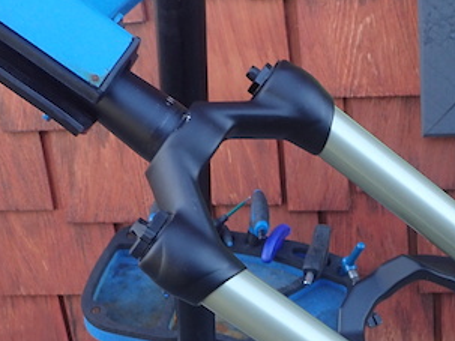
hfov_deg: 28.7
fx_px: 867
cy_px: 349
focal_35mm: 66
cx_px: 372
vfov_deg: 21.4
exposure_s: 1/60
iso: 100
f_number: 2.8
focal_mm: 4.5
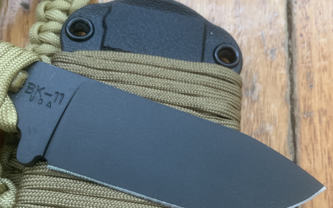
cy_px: 145
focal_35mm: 37
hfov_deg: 52.8
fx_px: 336
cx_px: 167
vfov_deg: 34.0
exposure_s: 1/40
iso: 400
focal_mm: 4.25
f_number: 1.8
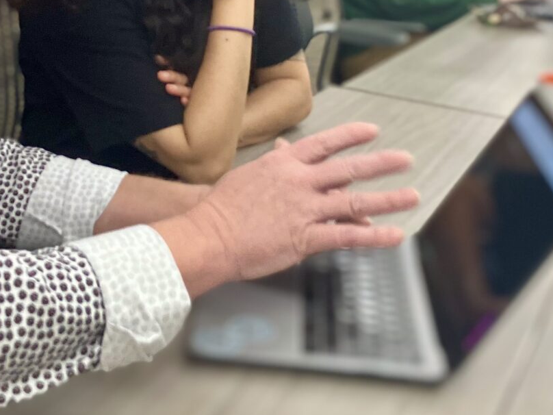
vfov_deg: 20.3
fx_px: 1134
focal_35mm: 71
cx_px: 224
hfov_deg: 27.3
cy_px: 49
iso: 125
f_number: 1.8
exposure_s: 1/60
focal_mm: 3.99
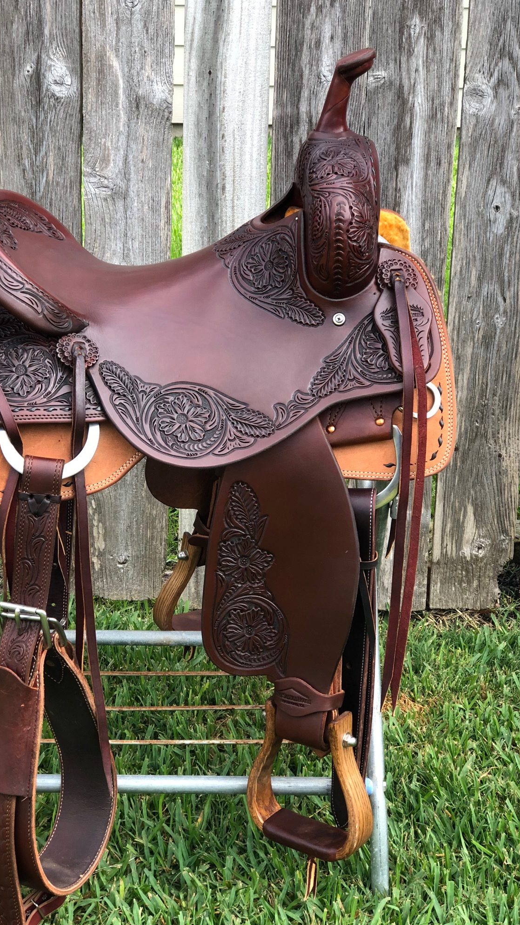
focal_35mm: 63
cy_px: 461
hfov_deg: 19.1
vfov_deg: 33.3
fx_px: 1544
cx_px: 177
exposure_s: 1/120
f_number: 2.8
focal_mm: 6.6
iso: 32
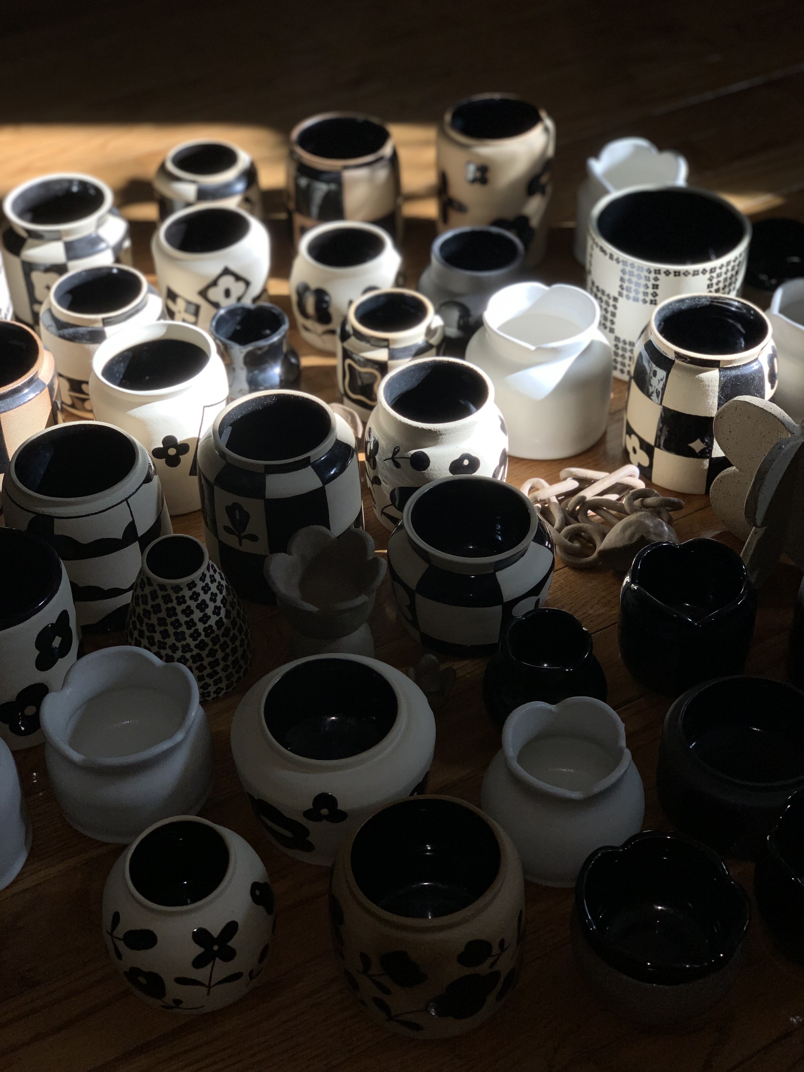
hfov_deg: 28.0
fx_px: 1610
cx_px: 402
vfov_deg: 36.8
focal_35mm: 52
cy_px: 536
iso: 16
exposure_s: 1/294
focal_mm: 6
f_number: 2.4
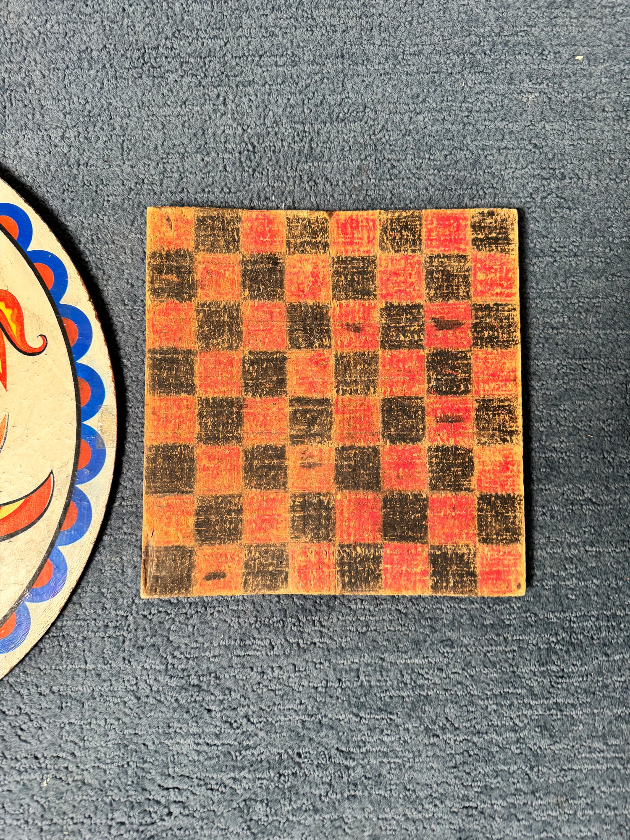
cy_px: 420
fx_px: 582
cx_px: 315
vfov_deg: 71.6
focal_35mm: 24
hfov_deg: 56.8
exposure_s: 1/60
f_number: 1.78
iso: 125
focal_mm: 6.76
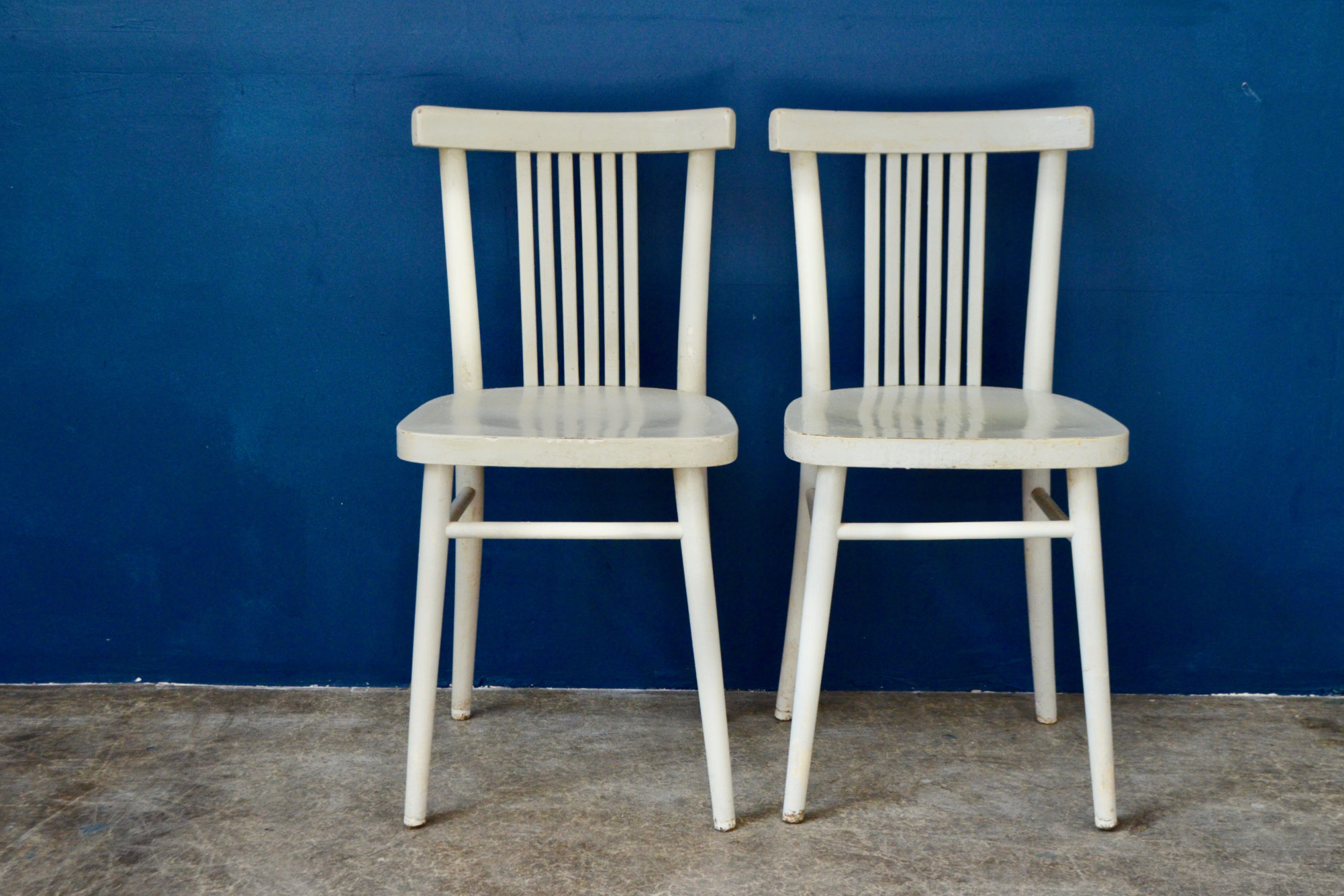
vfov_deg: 27.5
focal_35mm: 49
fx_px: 1829
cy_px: 444
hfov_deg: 40.3
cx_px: 663
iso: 1250
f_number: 7.1
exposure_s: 1/200
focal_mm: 32
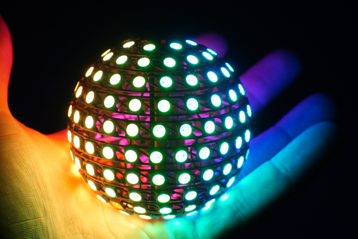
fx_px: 477
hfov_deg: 41.1
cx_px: 165
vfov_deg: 28.1
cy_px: 128
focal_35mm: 48
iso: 100
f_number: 4.5
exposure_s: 1/60
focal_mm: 20
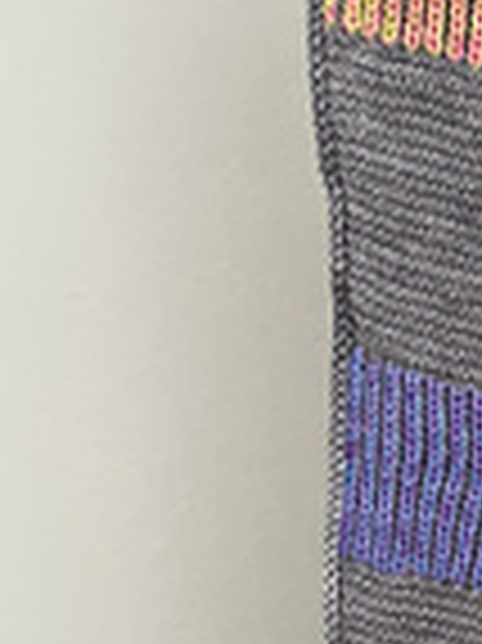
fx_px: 1952
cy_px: 522
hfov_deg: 13.0
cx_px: 795
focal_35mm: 105
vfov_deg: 18.5
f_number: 1.9
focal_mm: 2.69
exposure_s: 1/30
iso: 400
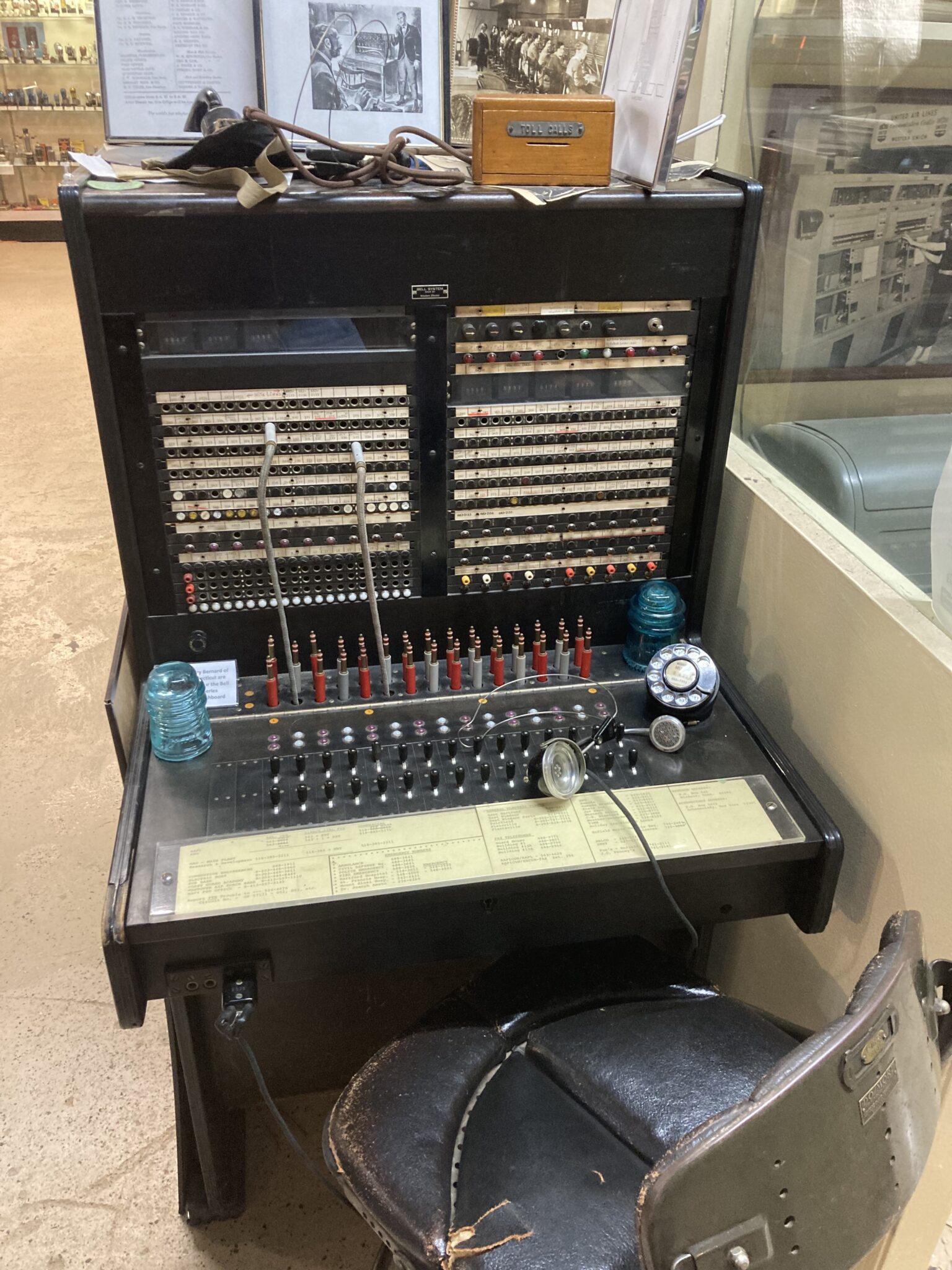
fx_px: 1027
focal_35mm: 28
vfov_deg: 63.4
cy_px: 635
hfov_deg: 49.7
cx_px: 476
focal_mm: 3.99
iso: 400
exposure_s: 1/30
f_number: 1.8
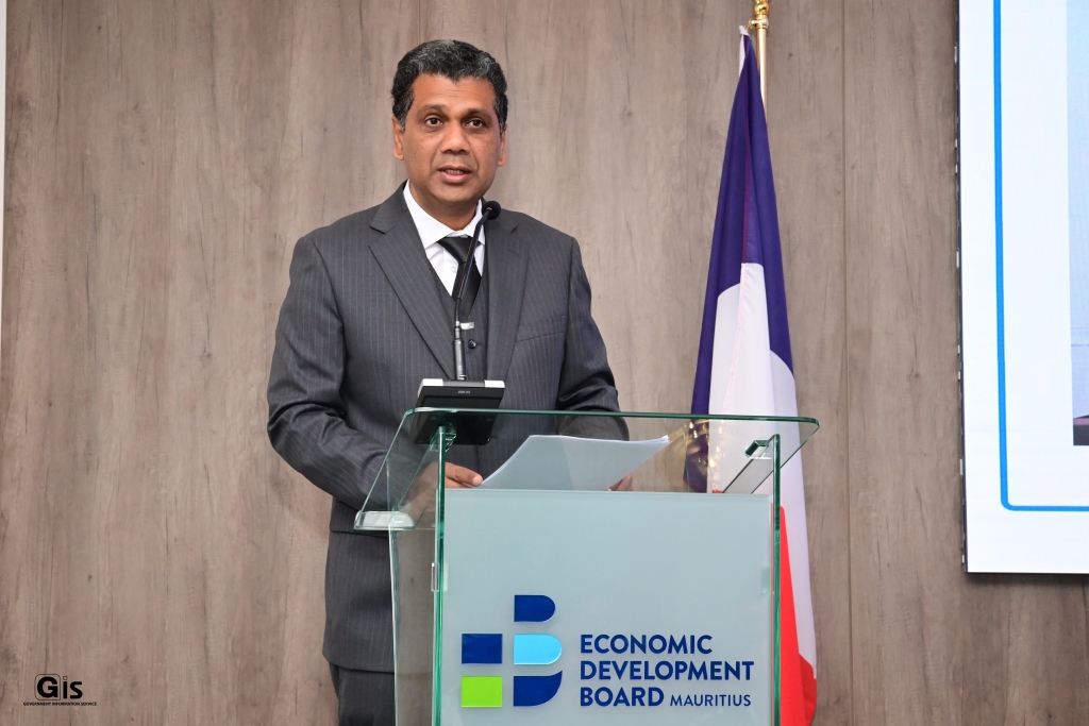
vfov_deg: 21.9
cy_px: 363
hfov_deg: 32.4
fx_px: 1876
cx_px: 544
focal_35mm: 62
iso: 6400
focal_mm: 62
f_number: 11
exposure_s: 1/160
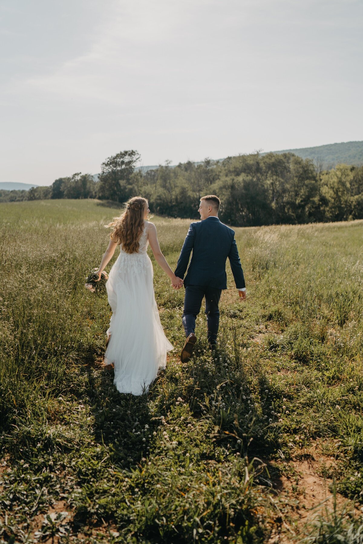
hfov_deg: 37.9
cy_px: 272
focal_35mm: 35
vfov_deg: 54.4
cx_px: 182
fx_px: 529
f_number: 1.8
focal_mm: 35
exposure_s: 1/5000
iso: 100
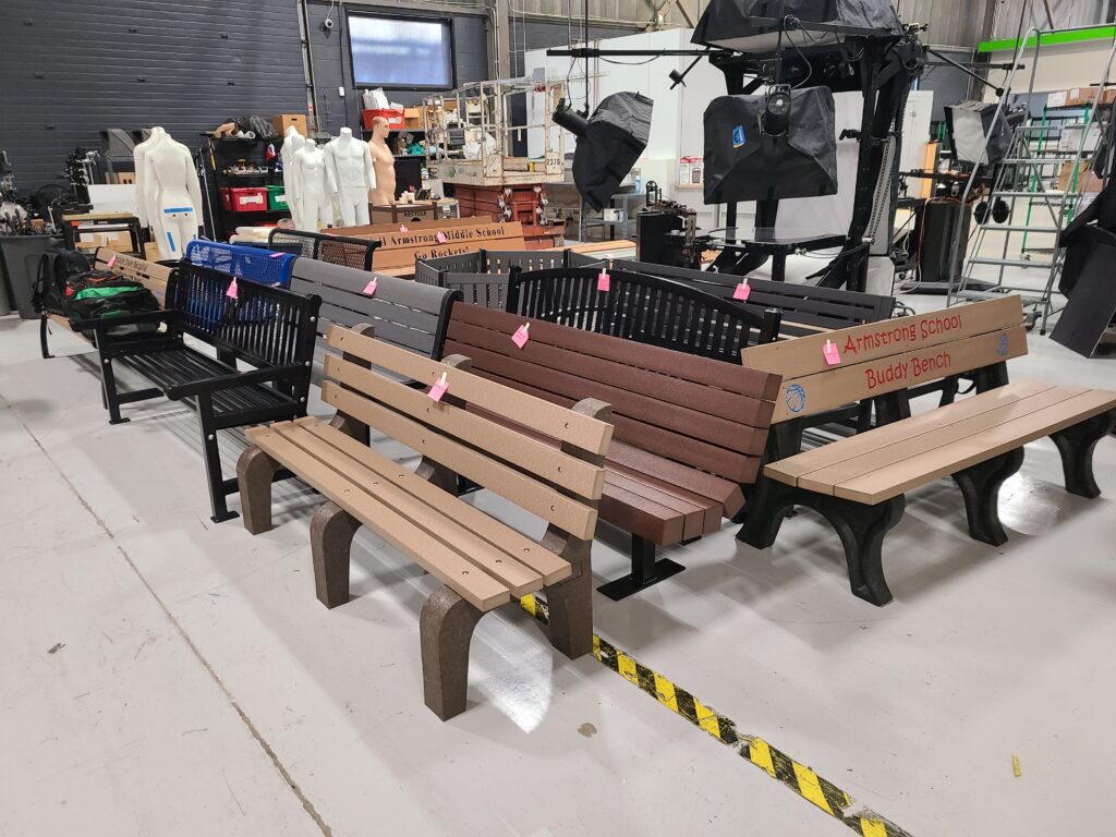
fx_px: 838
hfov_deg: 67.3
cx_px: 558
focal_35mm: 26
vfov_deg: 53.1
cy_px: 418
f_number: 1.8
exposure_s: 1/30
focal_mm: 5.4
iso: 640
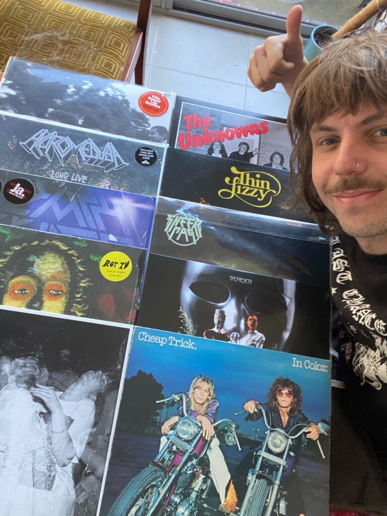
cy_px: 258
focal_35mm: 30
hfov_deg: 46.8
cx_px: 194
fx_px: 447
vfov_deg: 60.0
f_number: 2.2
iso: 320
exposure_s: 1/60
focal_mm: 2.71
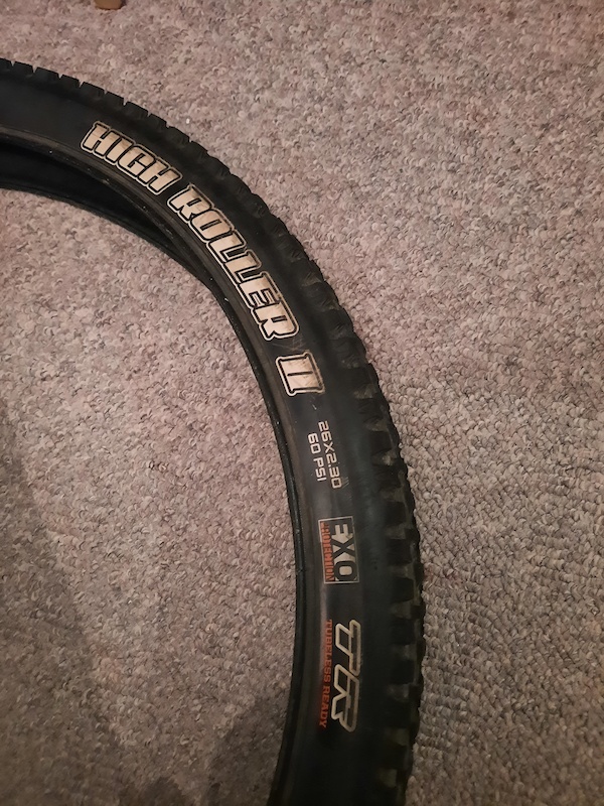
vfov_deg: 69.4
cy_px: 403
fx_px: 582
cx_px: 302
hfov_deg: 54.9
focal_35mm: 25
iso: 1250
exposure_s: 1/17
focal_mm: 4.6
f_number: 2
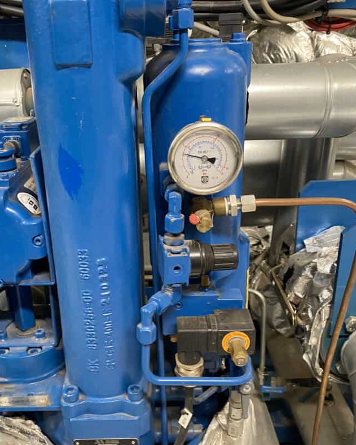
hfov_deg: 43.2
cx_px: 150
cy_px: 215
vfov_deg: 52.8
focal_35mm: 34
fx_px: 448
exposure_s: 1/50
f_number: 1.8
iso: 400
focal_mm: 4.25
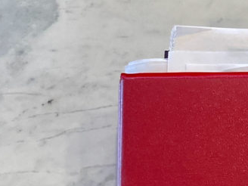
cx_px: 488
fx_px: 939
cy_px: 302
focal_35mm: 131
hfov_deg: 13.1
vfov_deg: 10.8
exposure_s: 1/60
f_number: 1.8
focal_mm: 3.99
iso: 80
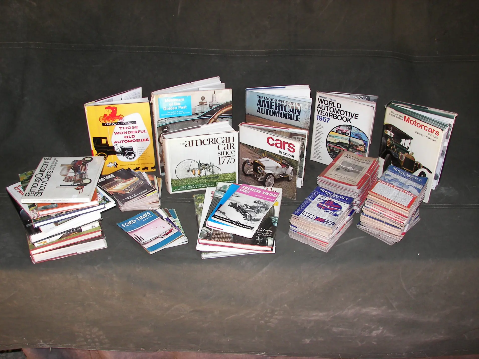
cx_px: 240
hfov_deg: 51.4
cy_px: 180
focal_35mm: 36
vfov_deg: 39.7
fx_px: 498
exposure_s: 1/30
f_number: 2.8
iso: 100
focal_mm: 6
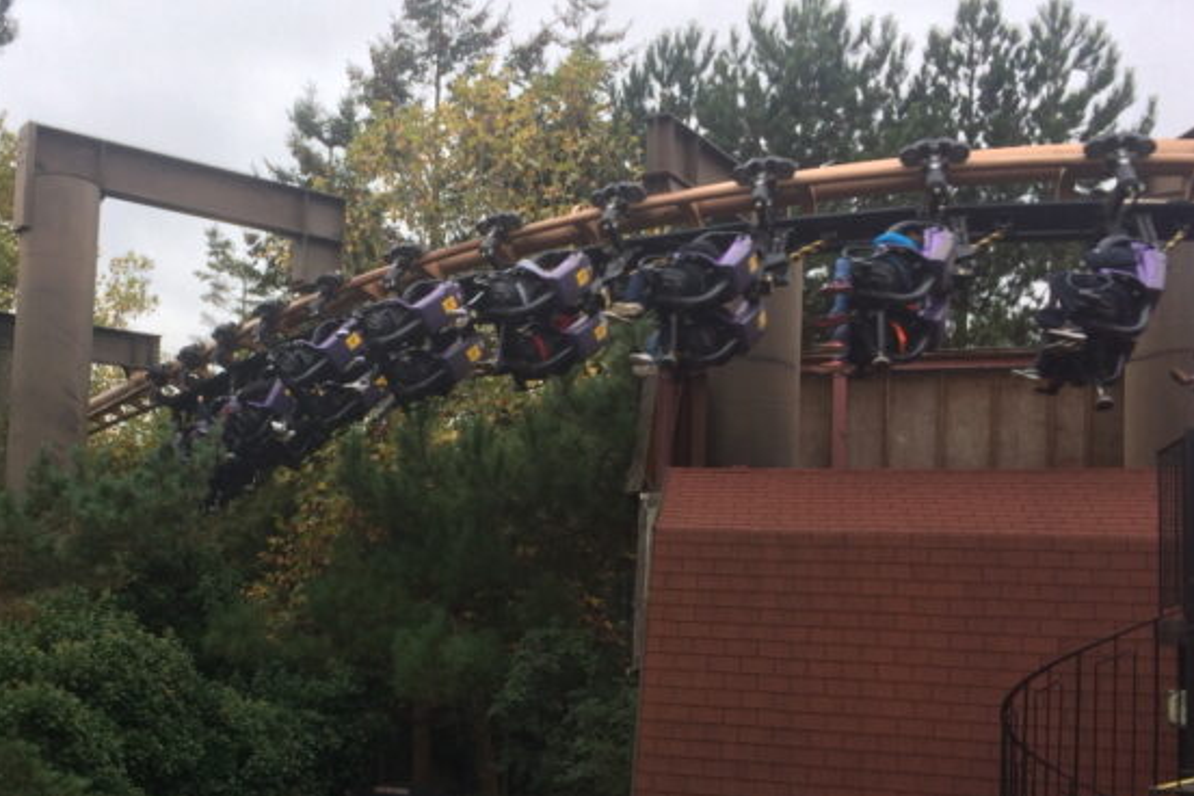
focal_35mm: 42
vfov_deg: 31.7
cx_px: 404
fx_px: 1393
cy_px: 517
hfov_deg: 45.7
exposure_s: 1/285
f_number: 2.2
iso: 32
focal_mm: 4.15
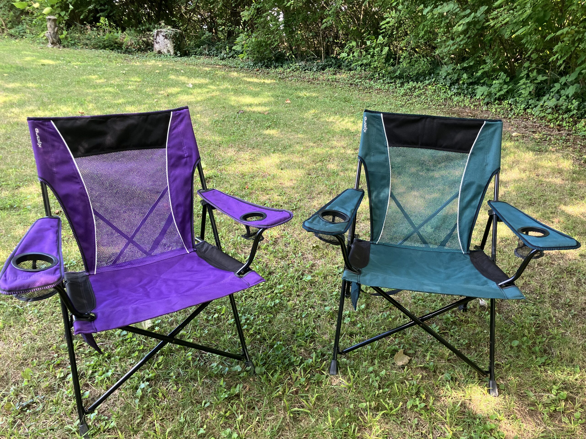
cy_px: 220
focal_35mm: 28
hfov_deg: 63.4
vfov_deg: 49.7
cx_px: 293
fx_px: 474
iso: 80
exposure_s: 1/121
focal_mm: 3.99
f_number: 1.8
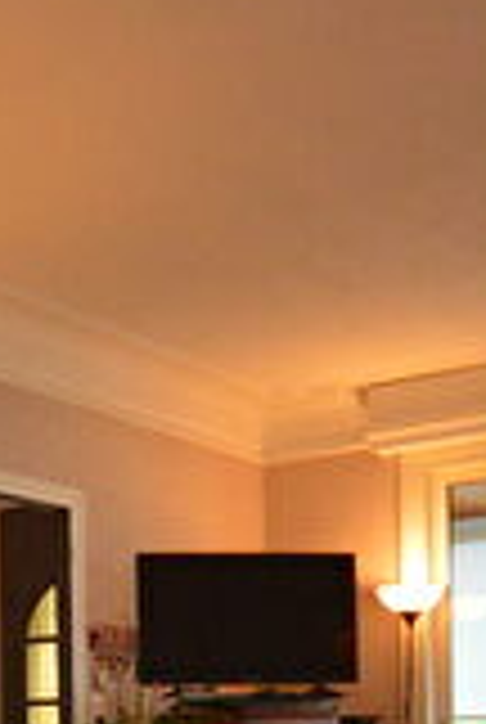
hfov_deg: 20.5
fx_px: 1311
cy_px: 769
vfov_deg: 28.5
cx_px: 36
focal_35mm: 65
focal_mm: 10
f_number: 4
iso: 800
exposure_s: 1/60
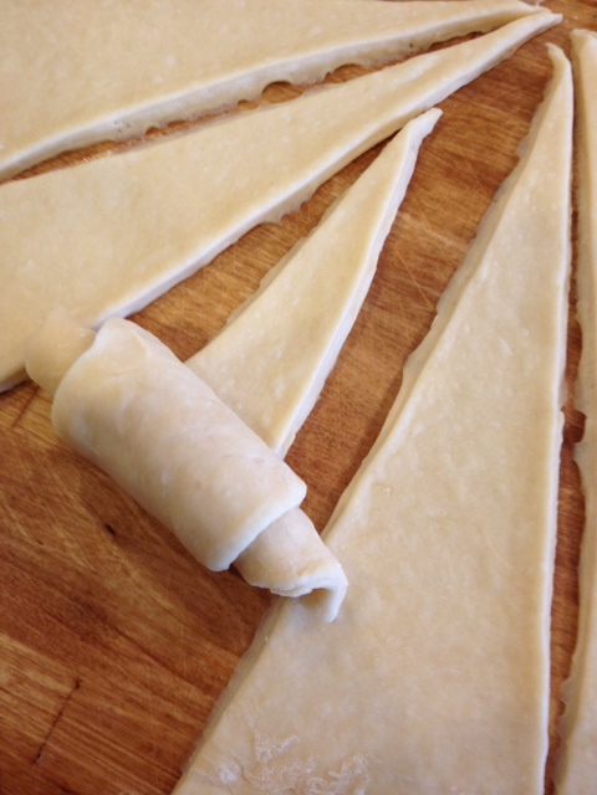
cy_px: 398
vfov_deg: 52.6
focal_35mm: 35
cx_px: 298
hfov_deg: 40.7
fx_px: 805
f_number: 2.4
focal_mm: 4.28
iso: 64
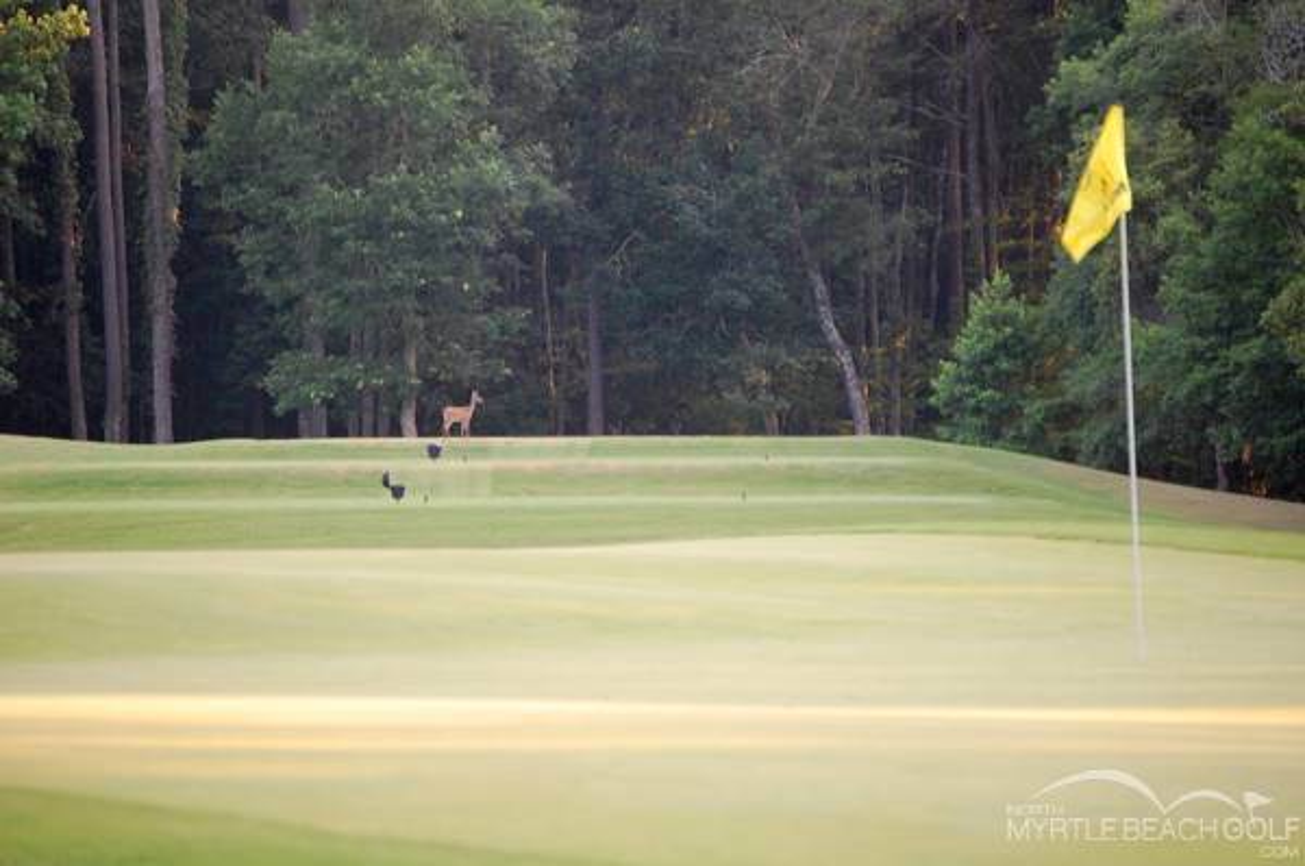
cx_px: 652
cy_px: 433
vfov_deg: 5.2
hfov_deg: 7.9
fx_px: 9500
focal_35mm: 262
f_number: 5.6
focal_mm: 175
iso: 450
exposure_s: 1/125
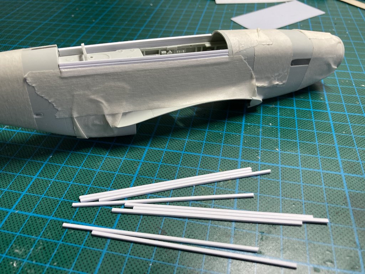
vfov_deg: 49.7
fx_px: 295
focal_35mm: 28
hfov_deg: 63.4
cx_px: 182
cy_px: 137
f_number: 1.8
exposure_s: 1/60
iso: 200
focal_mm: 3.99
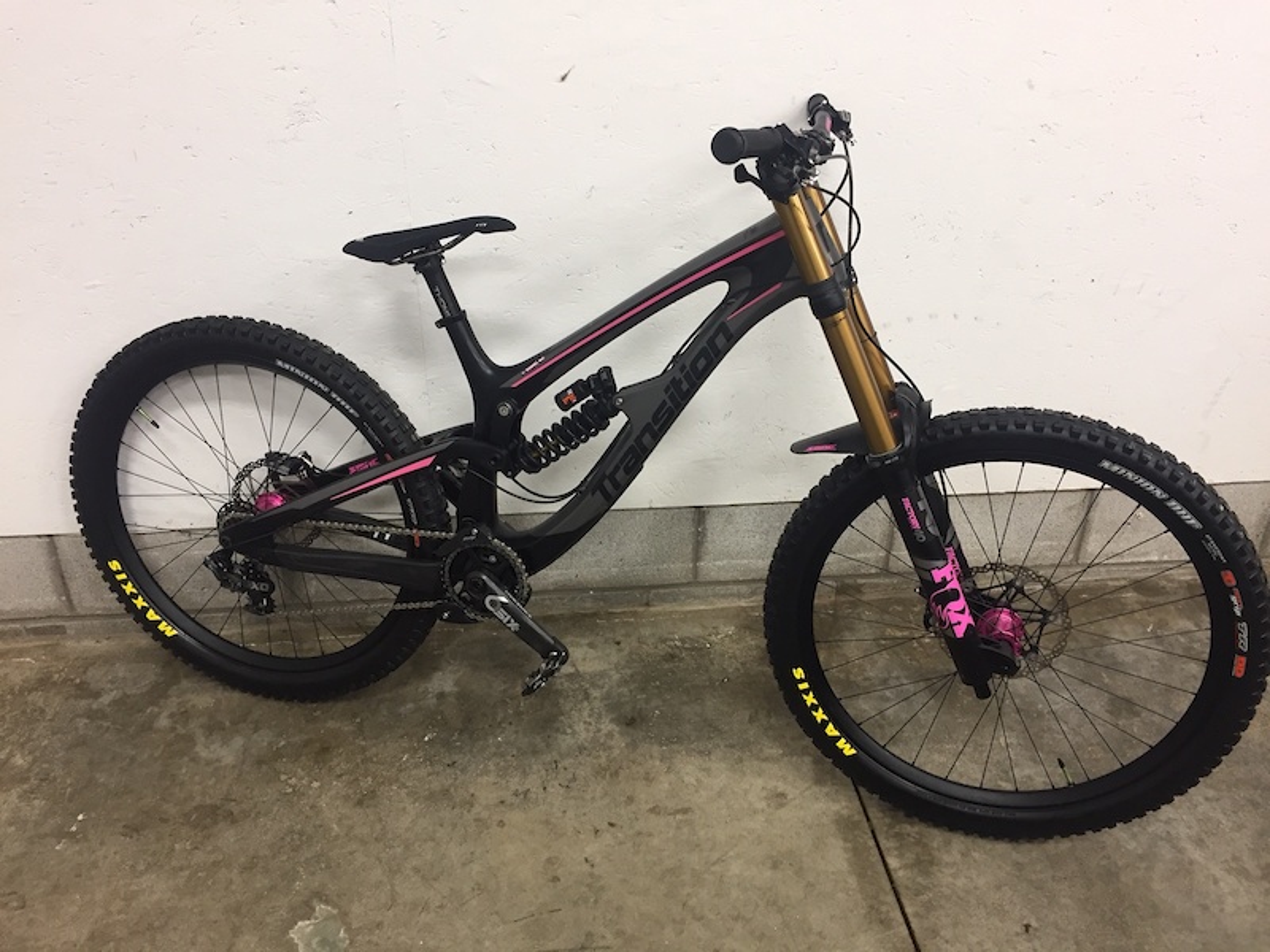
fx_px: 1064
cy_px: 476
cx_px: 635
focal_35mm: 29
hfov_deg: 61.7
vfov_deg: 48.2
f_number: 2.2
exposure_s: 1/30
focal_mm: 4.15
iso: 32
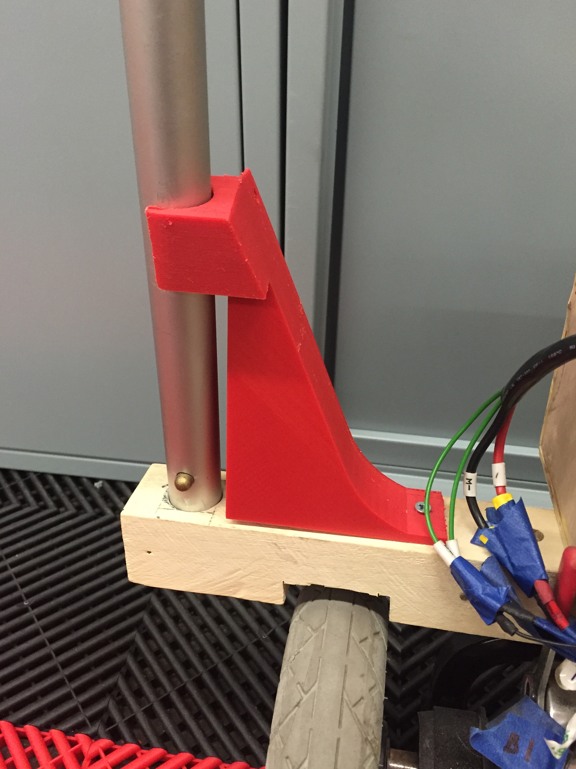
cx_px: 284
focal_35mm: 30
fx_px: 666
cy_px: 382
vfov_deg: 60.0
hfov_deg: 46.8
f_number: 2.2
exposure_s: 1/30
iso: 200
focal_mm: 4.15
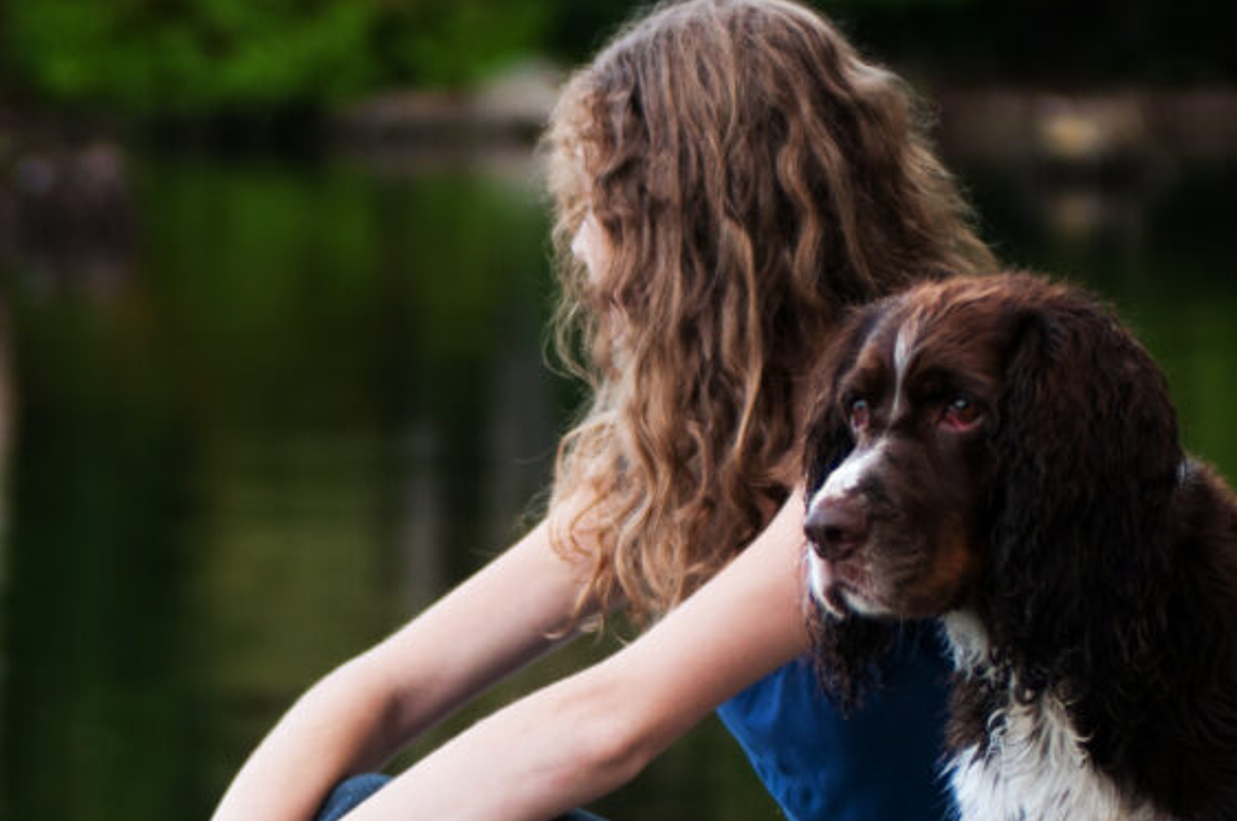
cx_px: 64
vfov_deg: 4.2
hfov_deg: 6.3
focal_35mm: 328
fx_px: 11254
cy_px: 856
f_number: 3.2
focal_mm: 80
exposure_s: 1/320
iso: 200
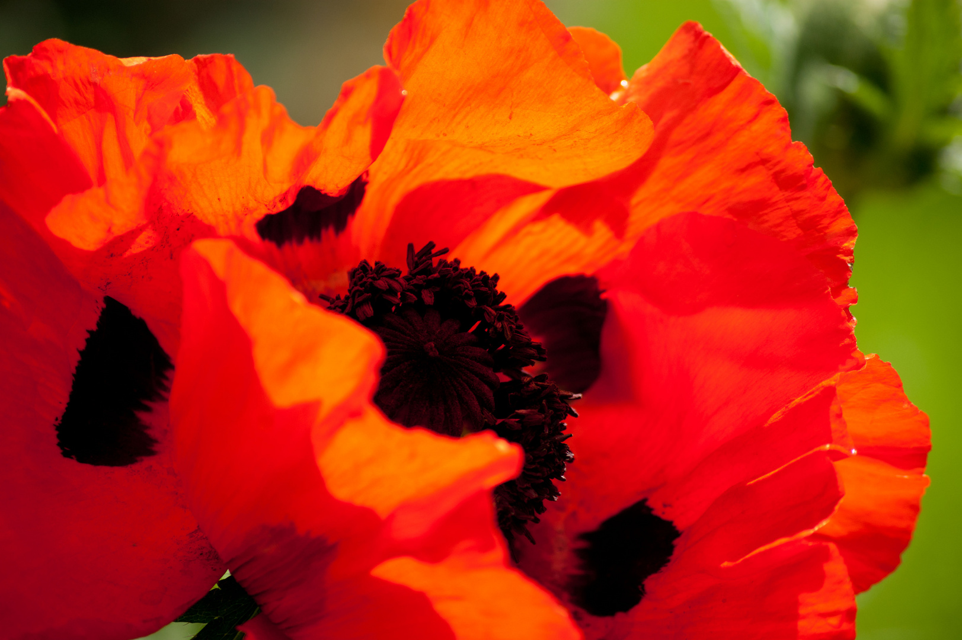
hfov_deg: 9.2
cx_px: 481
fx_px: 6009
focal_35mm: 225
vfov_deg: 6.1
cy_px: 320
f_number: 4.5
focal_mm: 150
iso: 125
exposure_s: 1/500
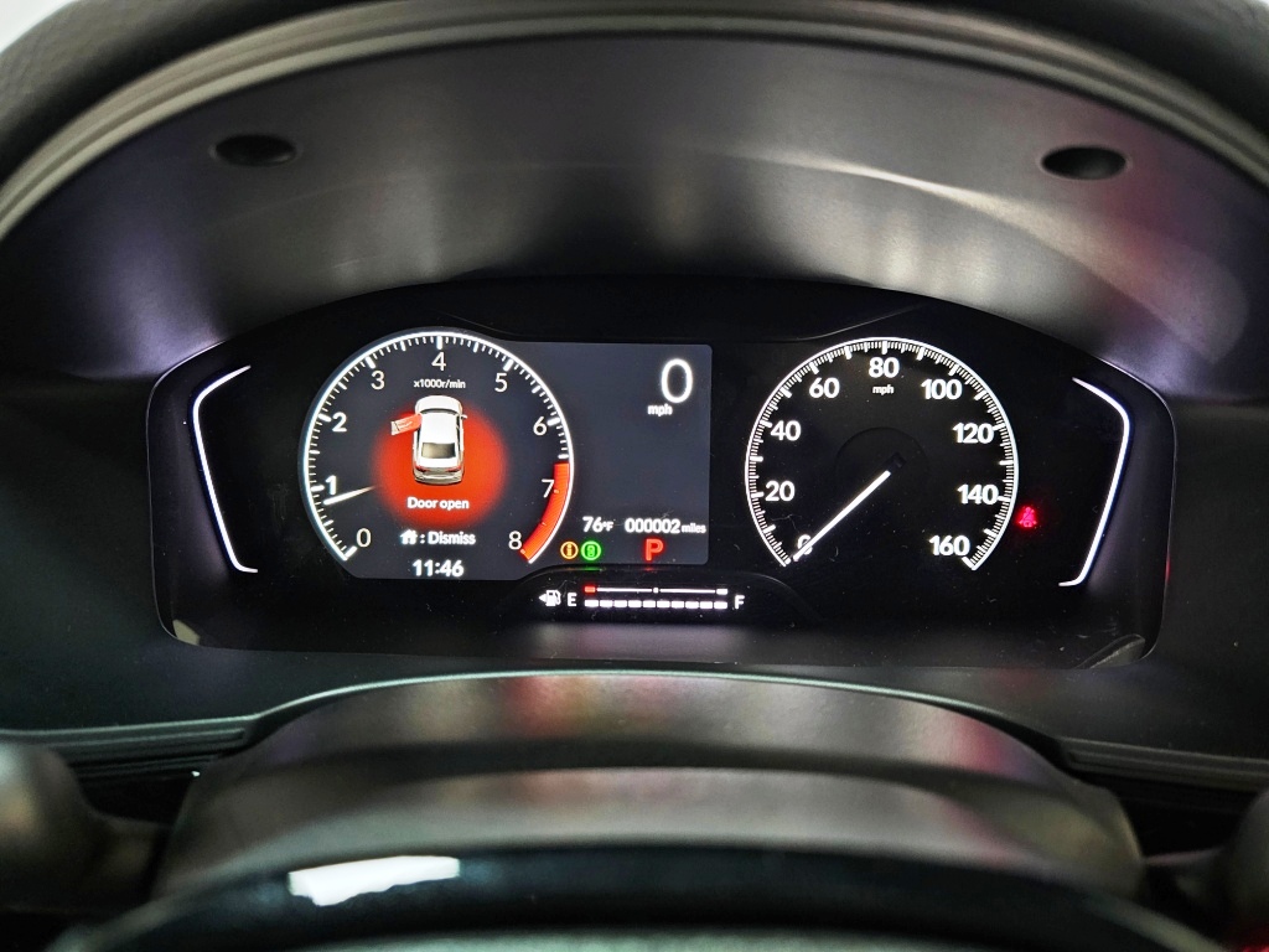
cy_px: 476
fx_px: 843
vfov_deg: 58.9
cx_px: 634
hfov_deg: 73.9
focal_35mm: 23
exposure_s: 1/24
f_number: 1.7
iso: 800
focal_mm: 6.3
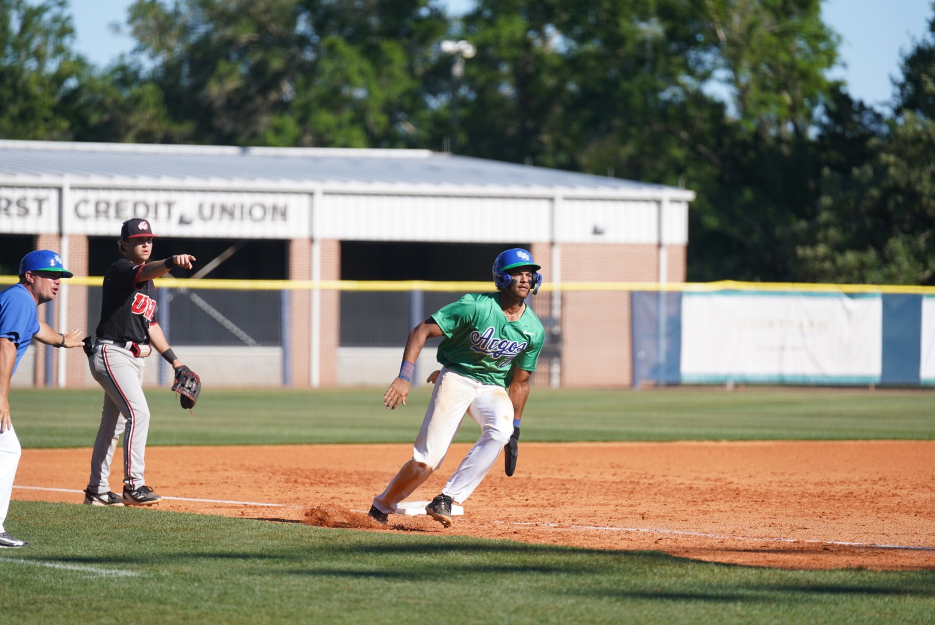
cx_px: 468
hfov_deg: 10.3
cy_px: 312
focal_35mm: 200
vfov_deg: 6.9
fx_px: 5198
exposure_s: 1/1250
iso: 100
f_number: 2.8
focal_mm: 200
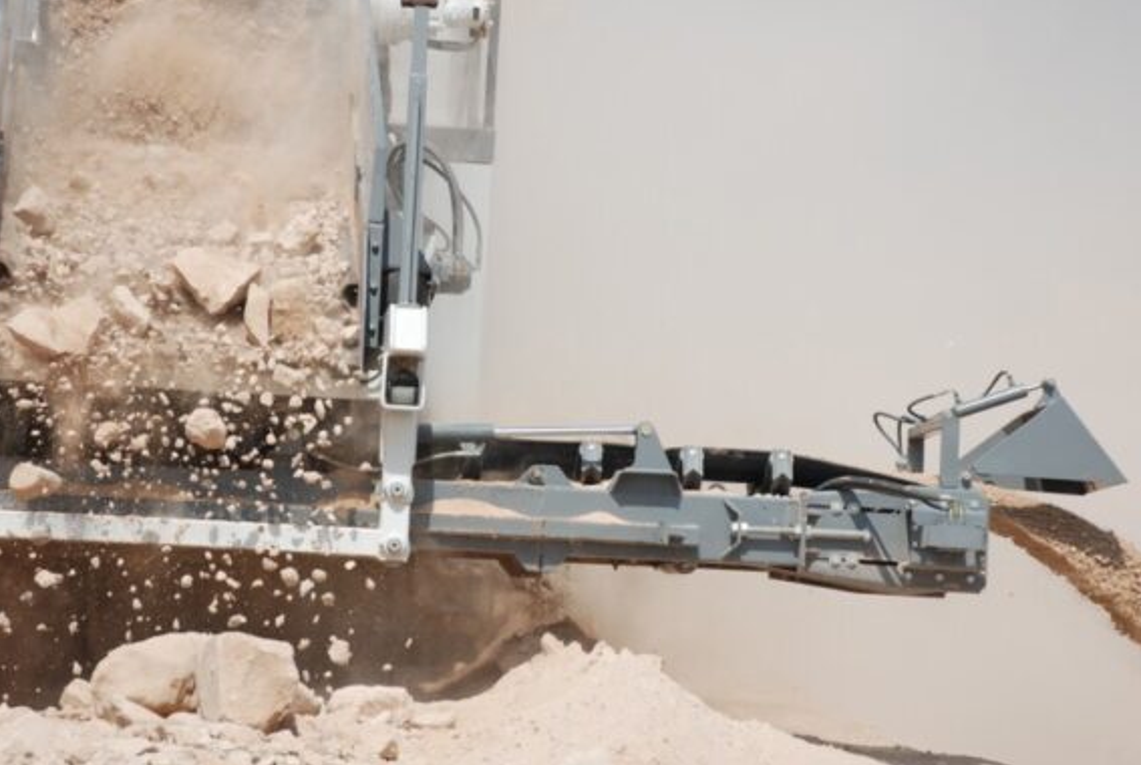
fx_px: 5481
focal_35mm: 173
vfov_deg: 8.0
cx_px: 563
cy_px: 318
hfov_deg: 11.9
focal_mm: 85
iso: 100
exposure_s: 1/640
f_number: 6.3
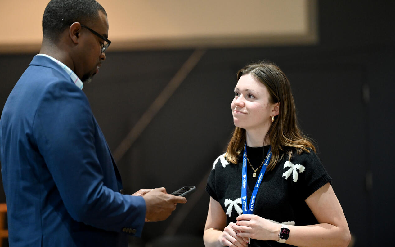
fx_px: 1820
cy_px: 125
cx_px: 197
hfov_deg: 12.4
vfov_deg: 7.8
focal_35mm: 169
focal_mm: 165
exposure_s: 1/125
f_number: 2.8
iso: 4500
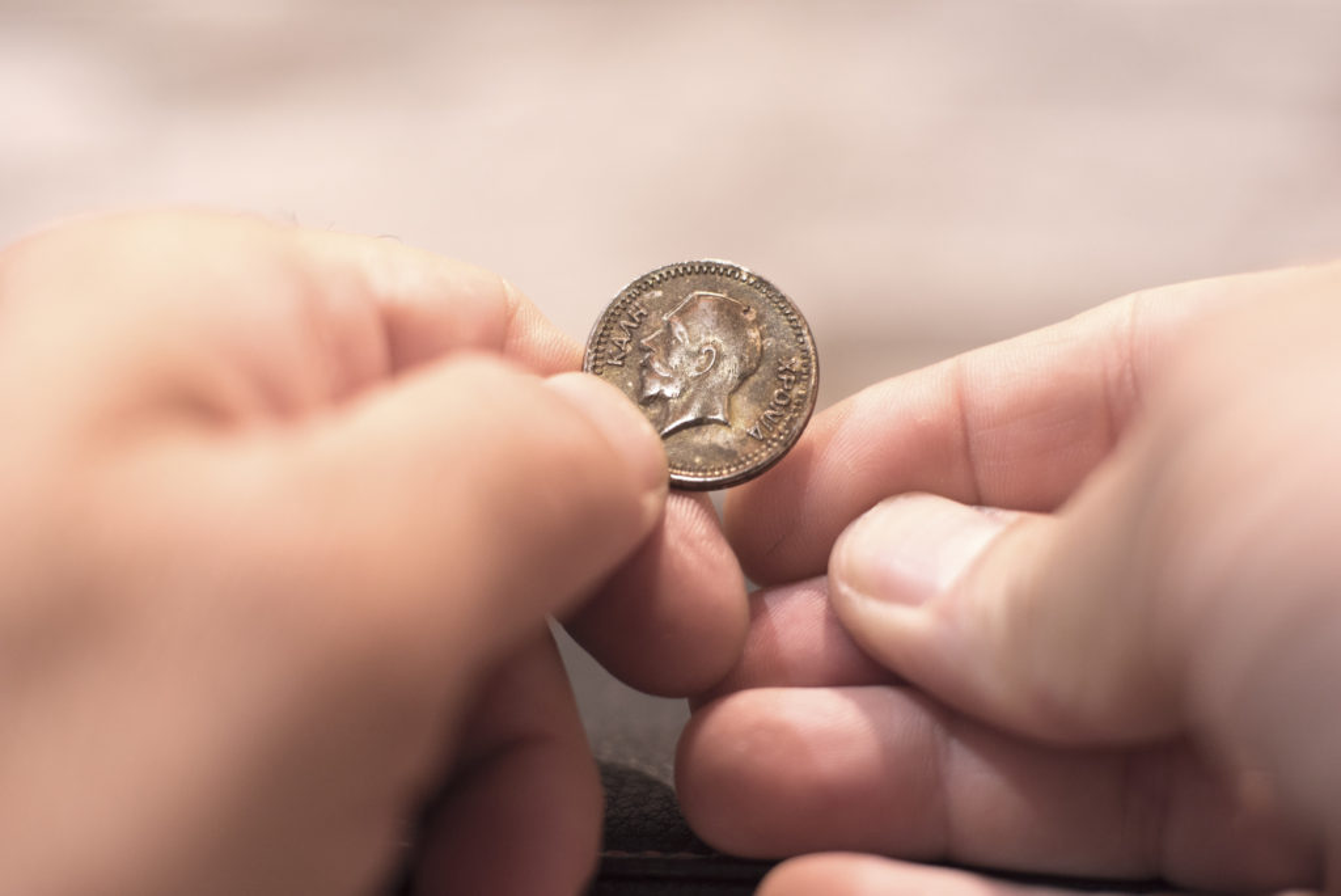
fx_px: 2609
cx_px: 670
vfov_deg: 19.5
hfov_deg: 28.8
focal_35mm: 70
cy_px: 448
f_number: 2.8
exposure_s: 1/40
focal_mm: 70
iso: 800
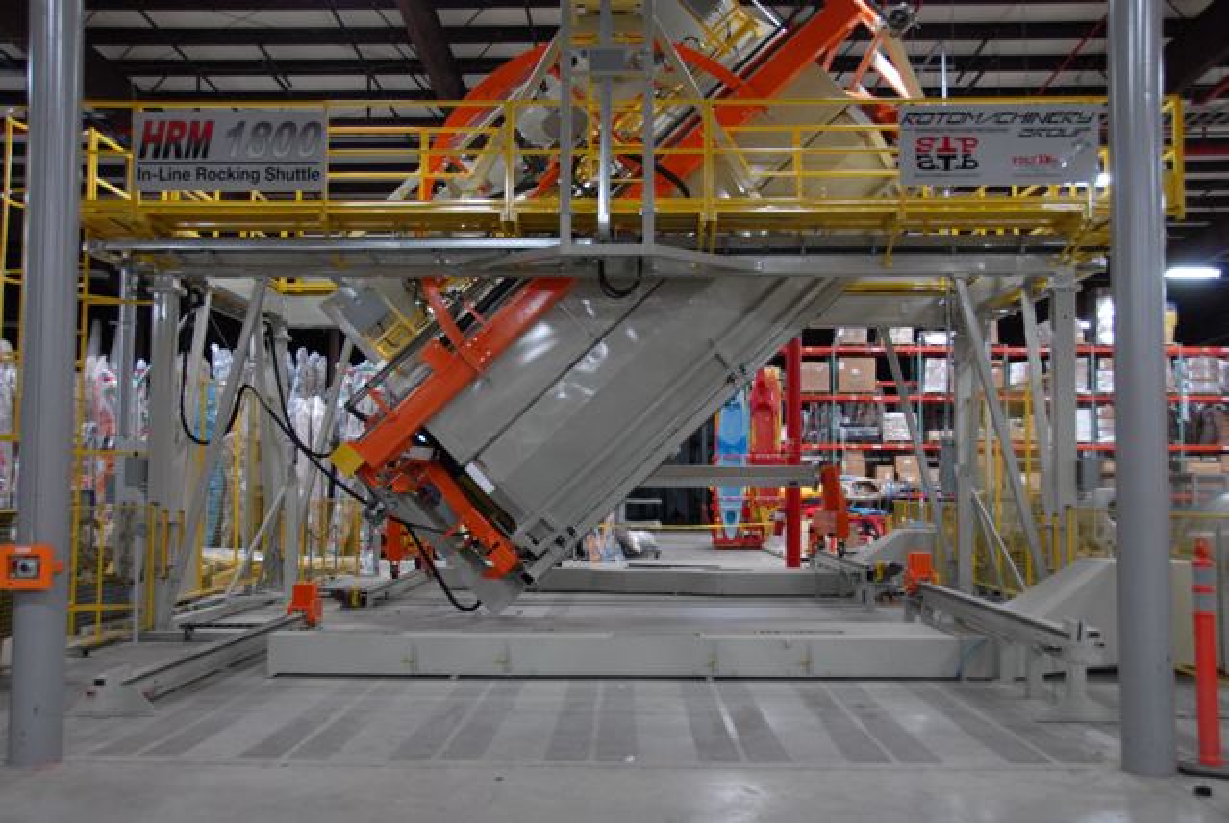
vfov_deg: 37.0
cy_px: 412
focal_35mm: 36
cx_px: 614
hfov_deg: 53.1
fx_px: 1231
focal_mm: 24
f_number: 4
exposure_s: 1/30
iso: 900
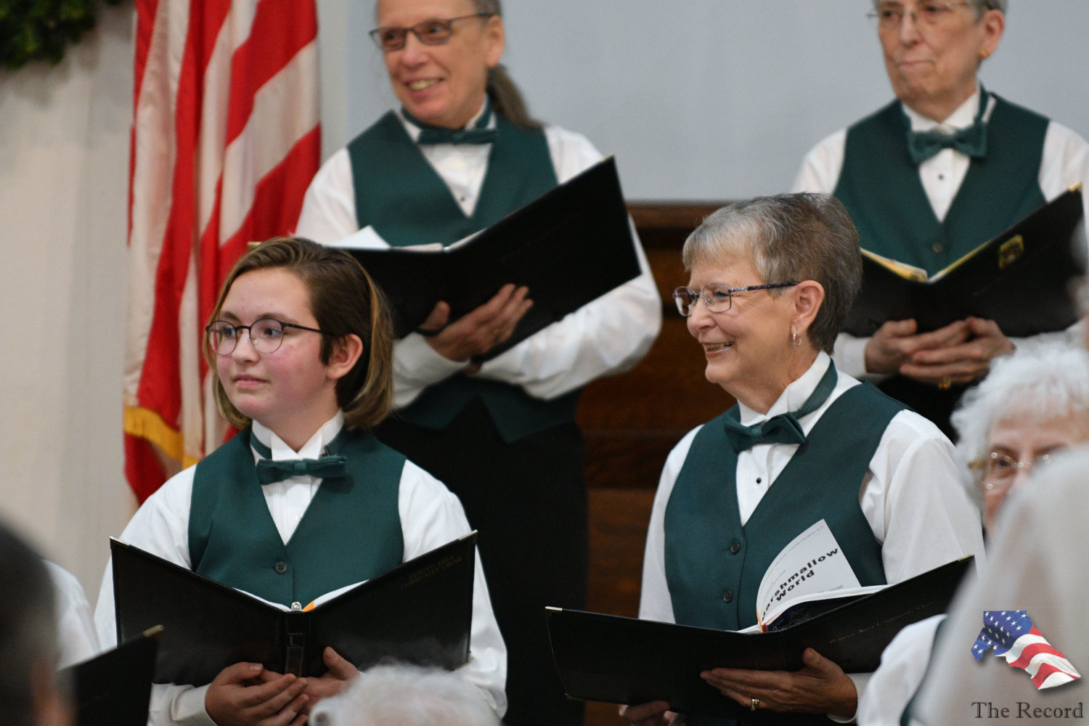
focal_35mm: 300
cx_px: 544
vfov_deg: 4.6
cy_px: 363
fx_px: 9074
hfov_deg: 6.9
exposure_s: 1/50
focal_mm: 200
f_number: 2.8
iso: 2000
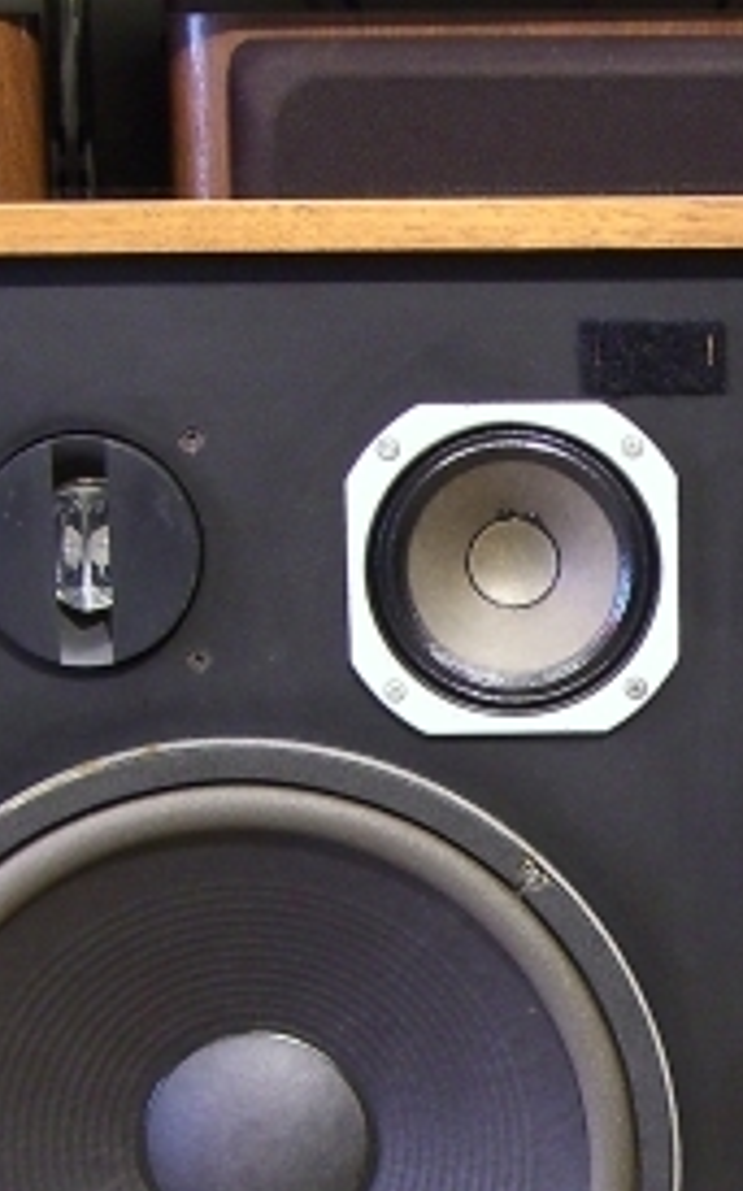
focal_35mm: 114
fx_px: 3697
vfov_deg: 18.0
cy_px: 1039
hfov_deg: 11.3
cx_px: 830
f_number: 3.1
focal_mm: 9.5
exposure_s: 1/13
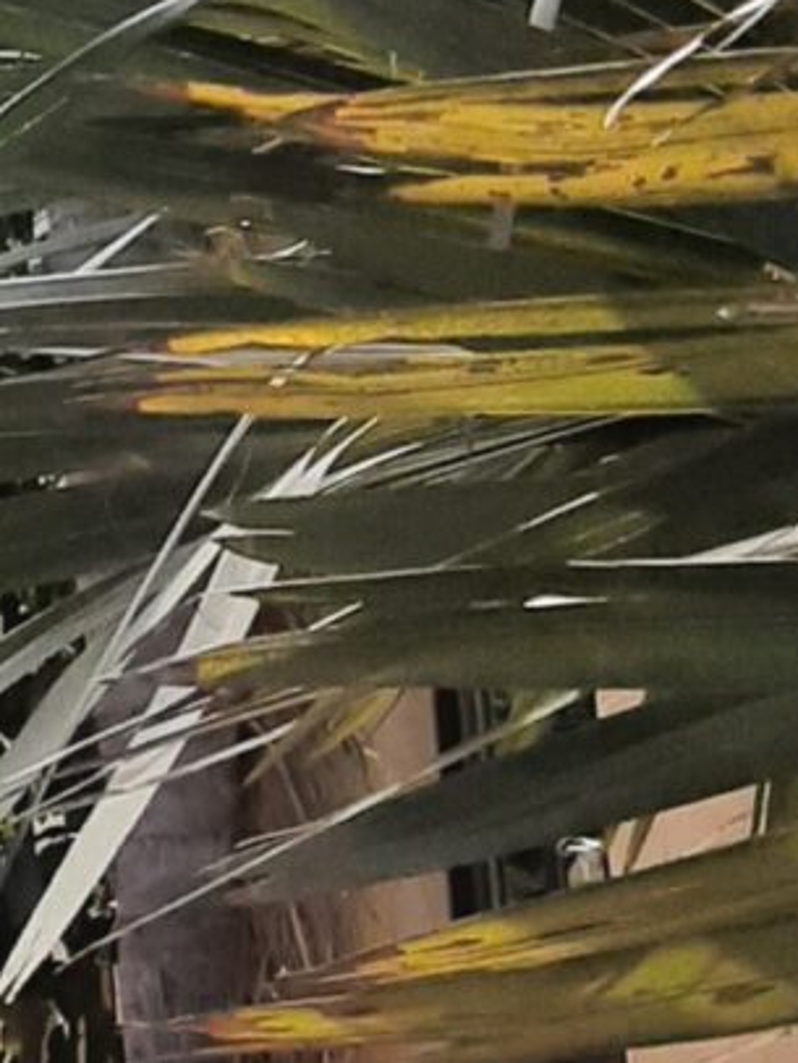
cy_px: 657
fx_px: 4022
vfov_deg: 15.0
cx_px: -754
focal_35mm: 131
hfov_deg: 10.5
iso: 40
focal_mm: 3.93
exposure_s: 1/3390
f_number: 1.7
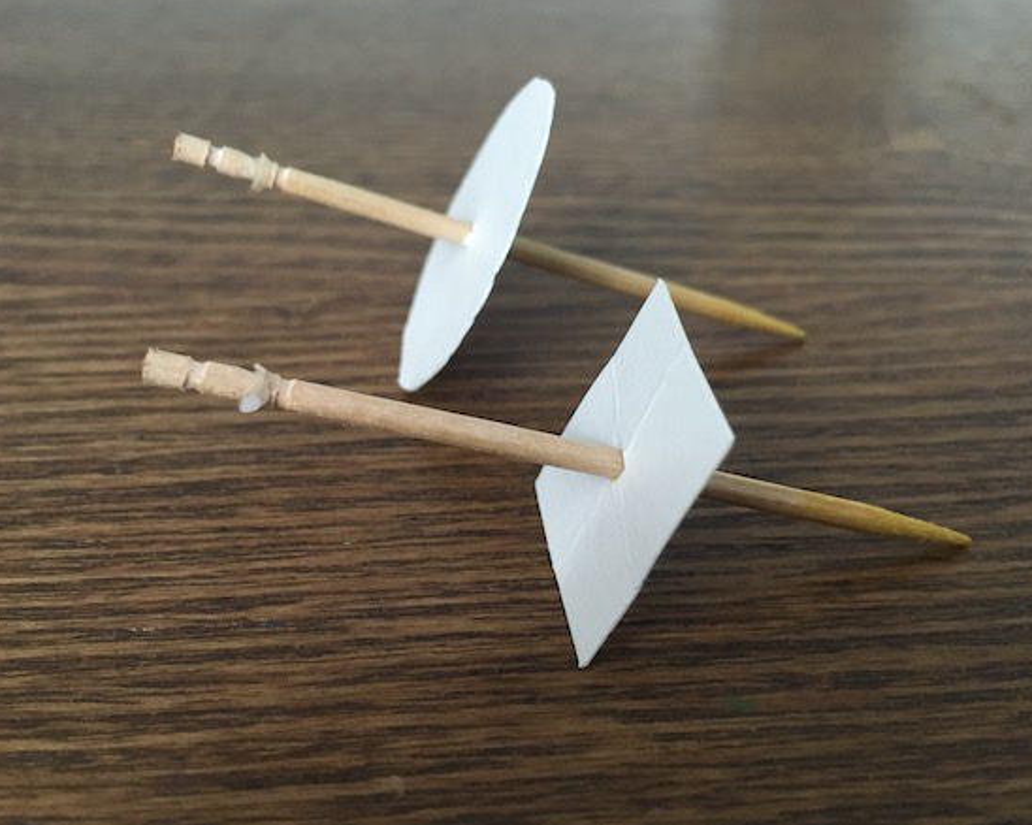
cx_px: 527
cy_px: 403
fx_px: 947
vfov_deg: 47.1
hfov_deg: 57.2
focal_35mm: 31
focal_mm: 4.15
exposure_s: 1/17
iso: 200
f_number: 2.2
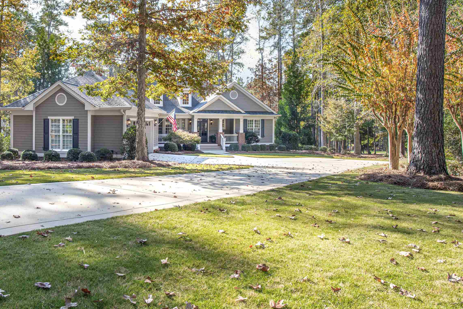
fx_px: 347
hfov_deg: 65.5
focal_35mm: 27
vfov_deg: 47.7
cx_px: 152
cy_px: 124
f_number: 7.1
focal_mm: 20
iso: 200
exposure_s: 1/160
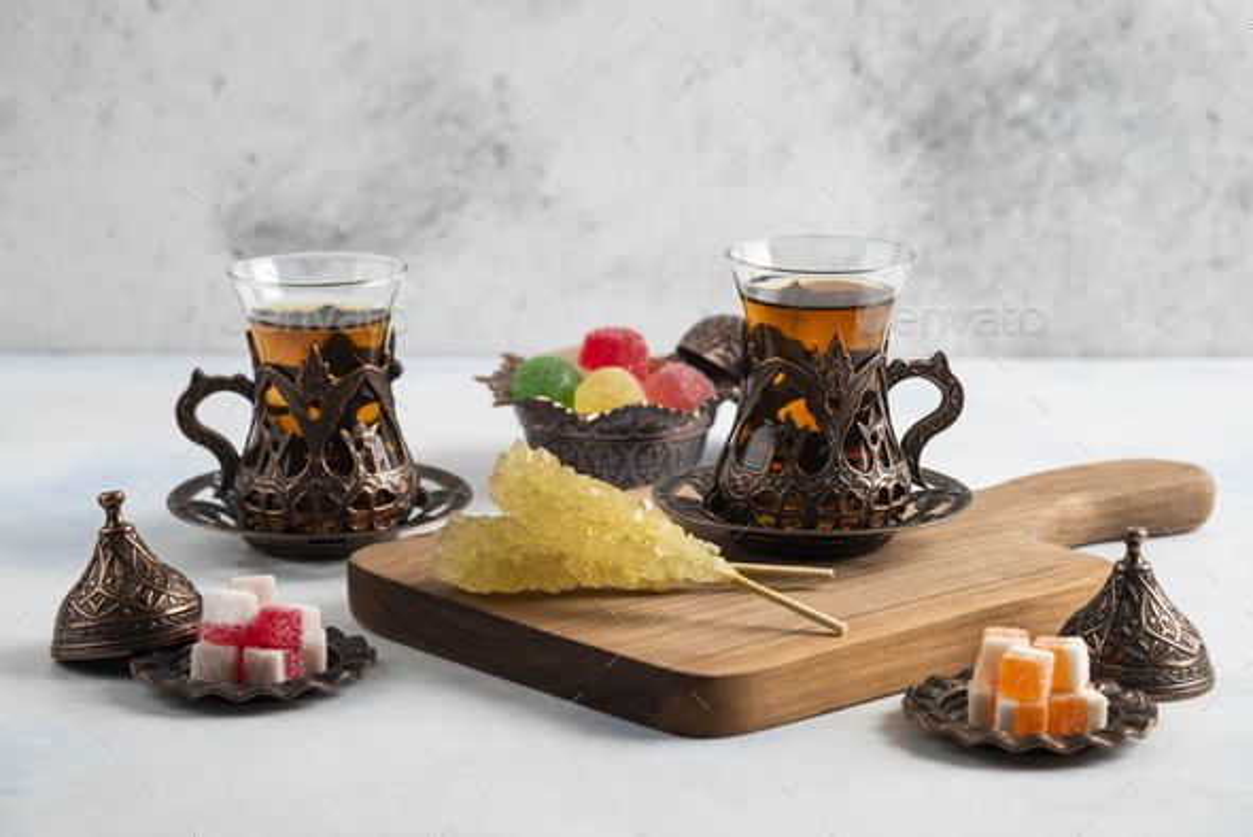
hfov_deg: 17.1
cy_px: 418
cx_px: 626
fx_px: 4179
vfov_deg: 11.4
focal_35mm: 120
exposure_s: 1/100
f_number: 8
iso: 250
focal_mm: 120
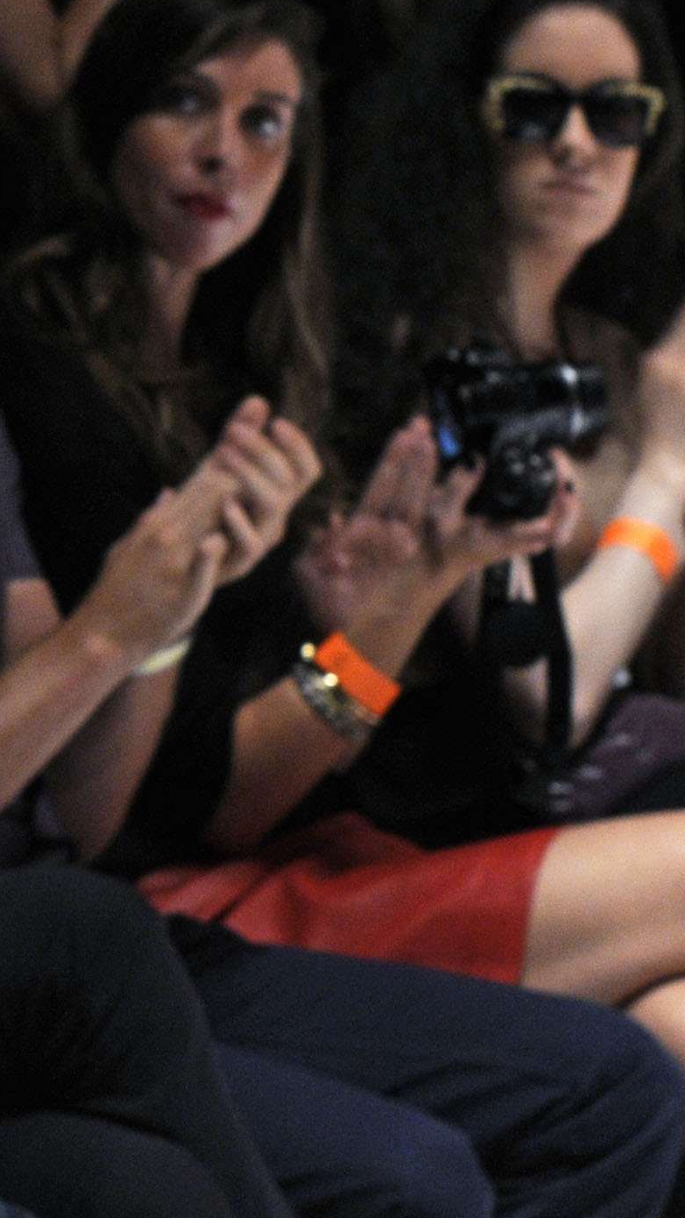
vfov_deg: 6.4
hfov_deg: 3.6
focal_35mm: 339
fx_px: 10945
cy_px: 145
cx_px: -700
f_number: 5.6
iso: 500
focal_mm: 70
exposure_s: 1/100
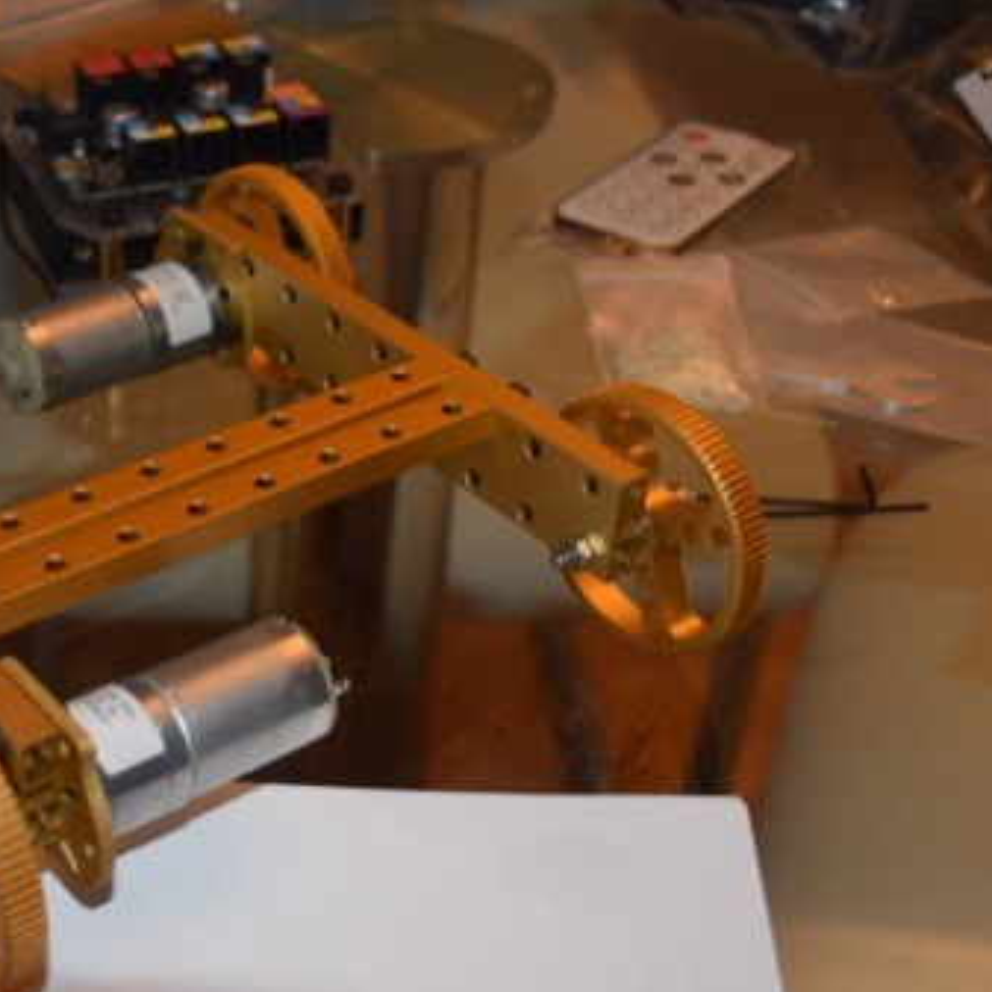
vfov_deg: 26.9
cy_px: 493
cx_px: 79
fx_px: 2075
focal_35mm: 64
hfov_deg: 25.9
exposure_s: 1/100
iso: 360
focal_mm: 26
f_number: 5
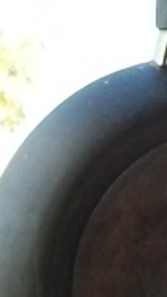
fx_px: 2099
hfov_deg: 4.3
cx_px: 610
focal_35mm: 266
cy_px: -247
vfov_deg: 7.8
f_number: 2.7
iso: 80
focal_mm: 6
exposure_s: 1/250
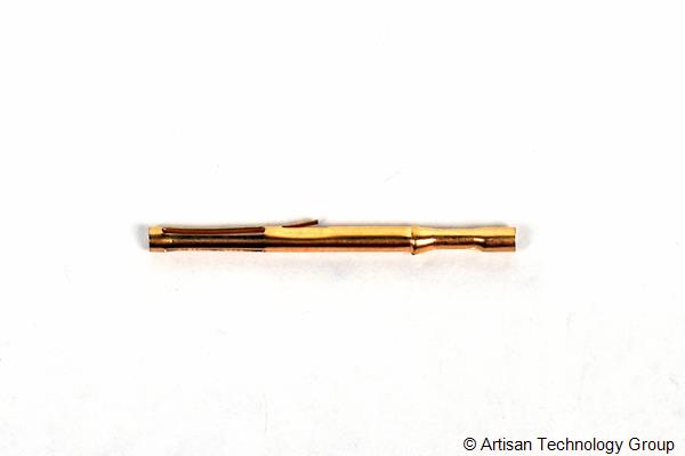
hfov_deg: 36.9
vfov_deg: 25.0
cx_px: 342
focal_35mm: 54
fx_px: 1027
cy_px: 228
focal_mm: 36
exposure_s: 1/200
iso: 100
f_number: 10
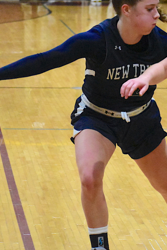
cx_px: 187
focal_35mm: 224
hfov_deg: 6.1
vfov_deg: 9.2
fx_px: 1559
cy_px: 112
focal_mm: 80
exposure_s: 1/800
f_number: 4.8
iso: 10000
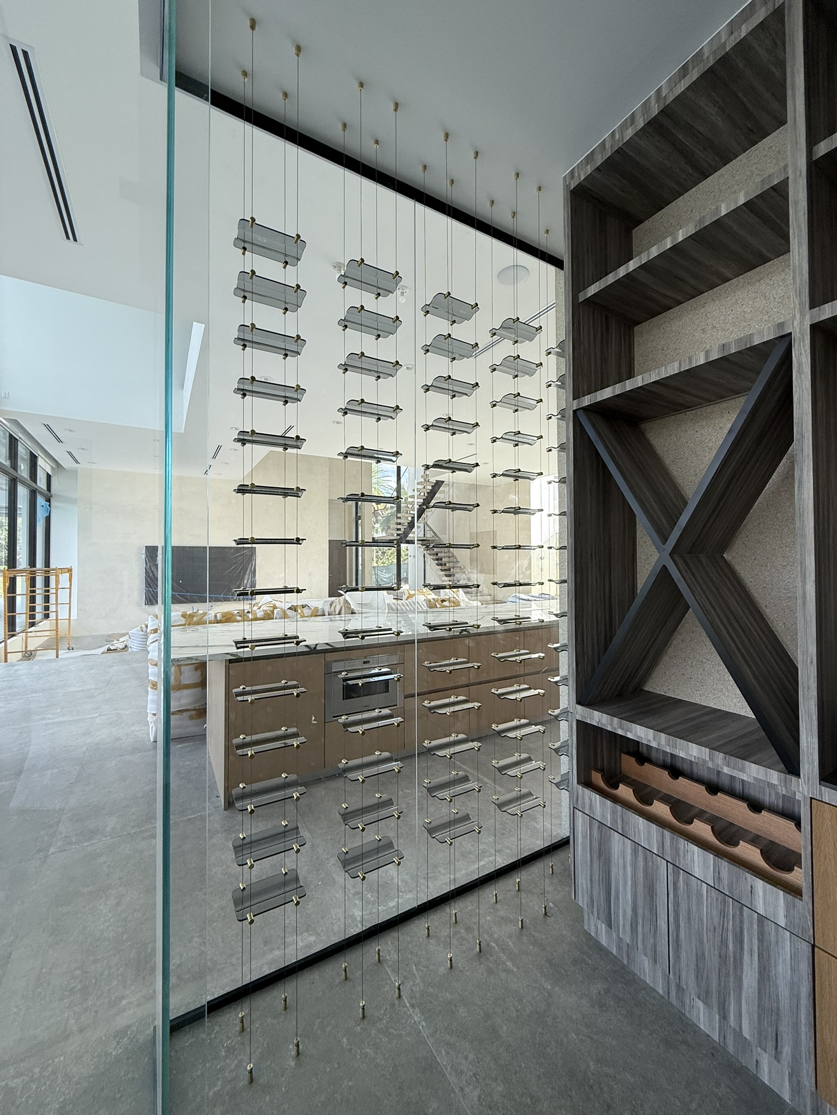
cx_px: 418
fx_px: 451
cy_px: 558
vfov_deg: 102.1
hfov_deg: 85.7
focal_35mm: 14
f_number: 2.2
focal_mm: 2.22
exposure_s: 1/99
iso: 80
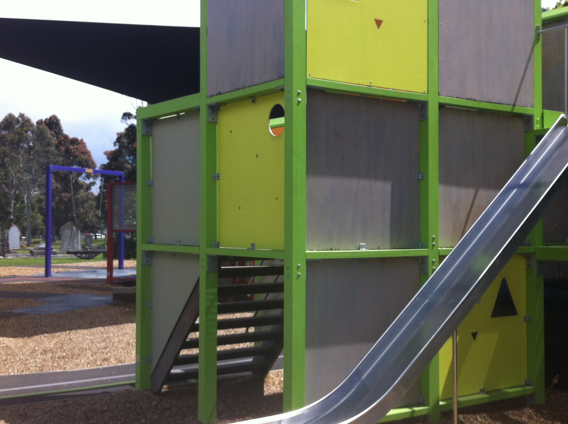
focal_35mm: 52
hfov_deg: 36.6
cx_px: 357
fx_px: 852
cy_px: 197
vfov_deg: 27.9
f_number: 2.8
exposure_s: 1/914
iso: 80
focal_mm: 3.85
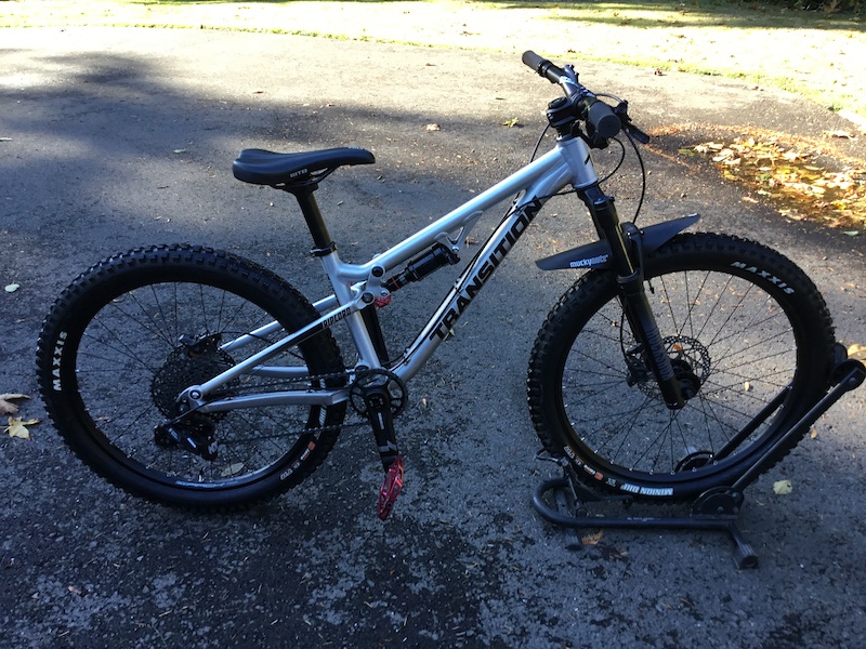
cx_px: 433
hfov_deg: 58.4
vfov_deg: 45.4
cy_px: 324
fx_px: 776
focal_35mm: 31
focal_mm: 3.3
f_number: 2.4
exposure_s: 1/120
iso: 40
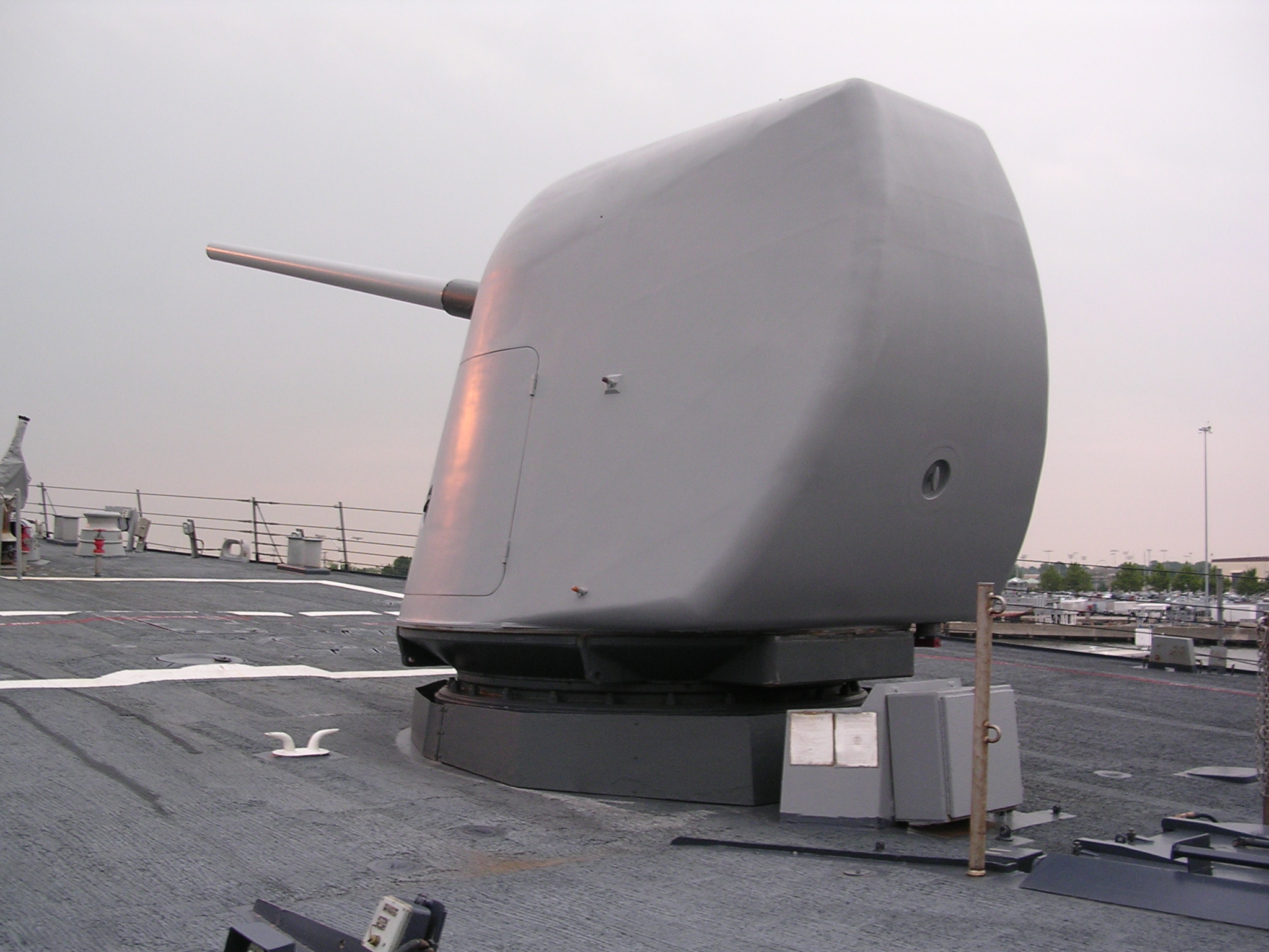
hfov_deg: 49.0
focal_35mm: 38
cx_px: 634
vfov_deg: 37.7
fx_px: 1393
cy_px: 476
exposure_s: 1/16.7
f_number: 2.8
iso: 100
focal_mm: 5.8
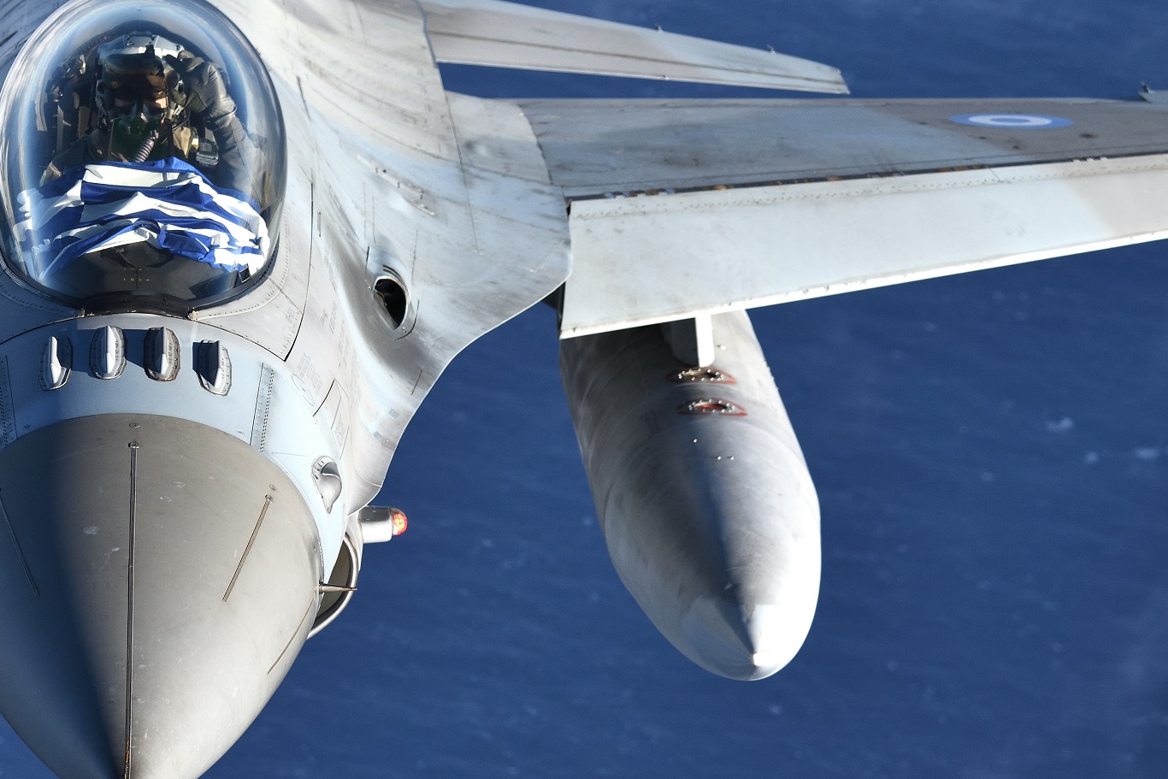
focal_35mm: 247
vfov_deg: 5.6
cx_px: 137
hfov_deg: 8.3
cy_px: 169
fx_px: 8014
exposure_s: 1/2000
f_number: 7.1
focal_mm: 135
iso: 400
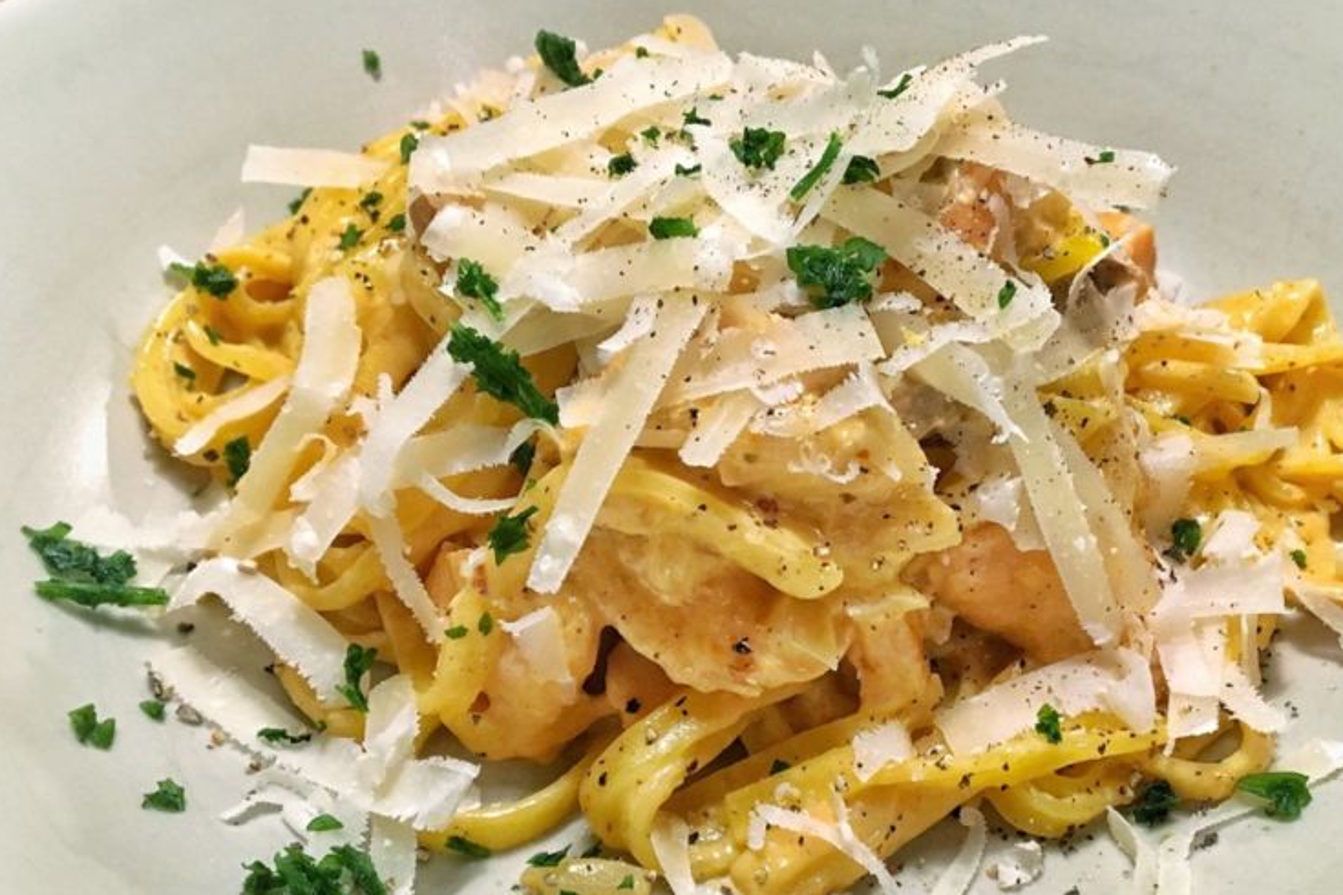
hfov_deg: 46.3
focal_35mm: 42
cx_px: 751
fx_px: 1567
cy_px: 548
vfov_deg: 31.8
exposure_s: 1/33
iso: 160
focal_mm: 4.15
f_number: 2.2
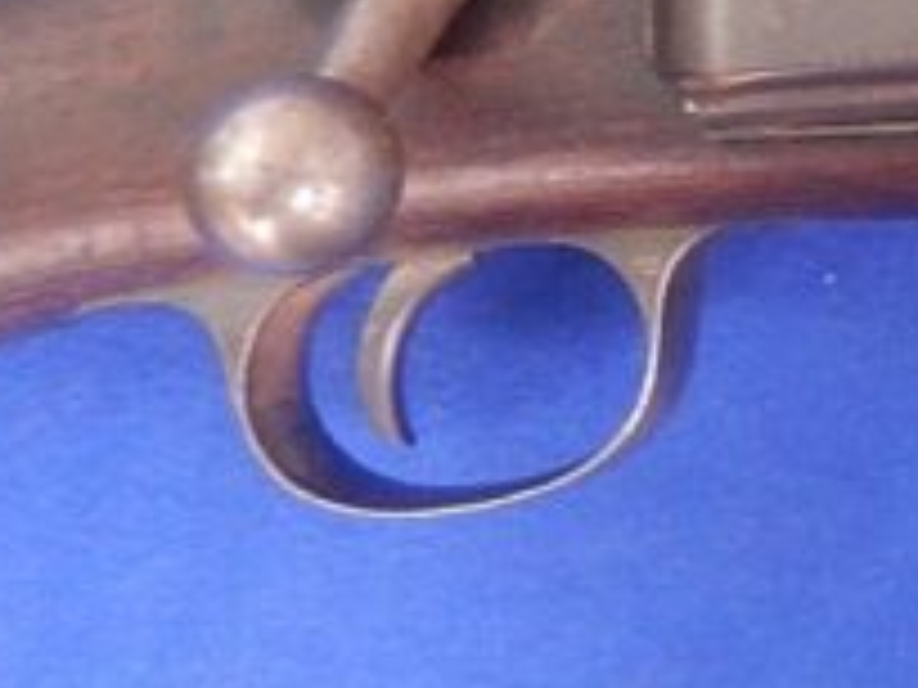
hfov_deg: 19.8
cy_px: -99
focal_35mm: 83
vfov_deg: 17.1
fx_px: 2201
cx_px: 1449
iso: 450
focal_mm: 4
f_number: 3
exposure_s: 1/8
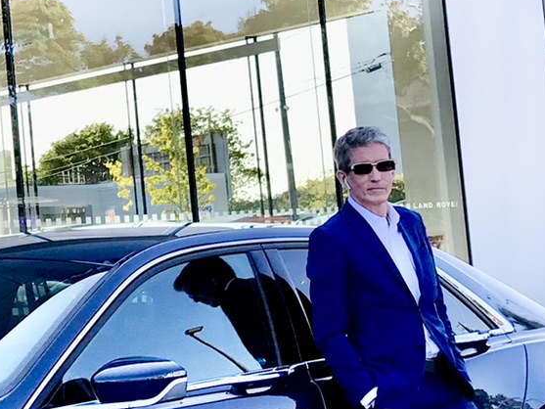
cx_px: -75
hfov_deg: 18.3
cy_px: 173
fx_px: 1622
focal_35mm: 103
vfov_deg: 14.4
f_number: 1.8
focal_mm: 3.99
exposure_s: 1/610
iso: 20
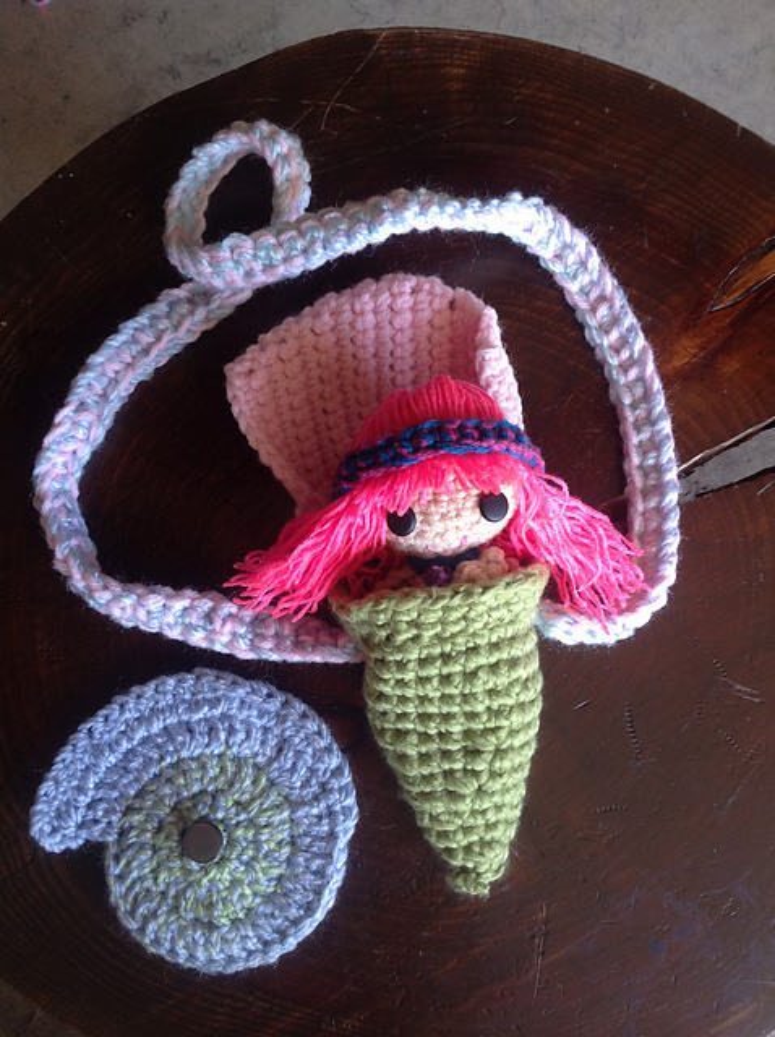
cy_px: 518
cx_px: 388
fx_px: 1048
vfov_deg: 52.7
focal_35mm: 35
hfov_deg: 40.6
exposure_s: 1/24
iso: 50
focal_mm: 4.28
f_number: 2.4
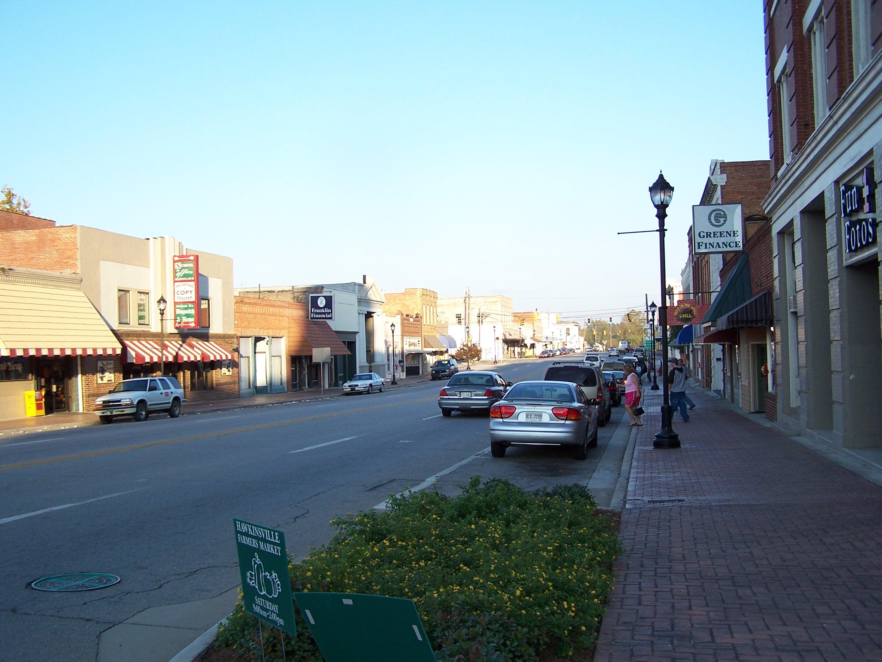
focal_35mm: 38
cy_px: 331
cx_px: 441
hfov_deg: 49.0
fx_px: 968
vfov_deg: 37.7
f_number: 2.8
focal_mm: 6.3
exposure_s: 1/350
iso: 80
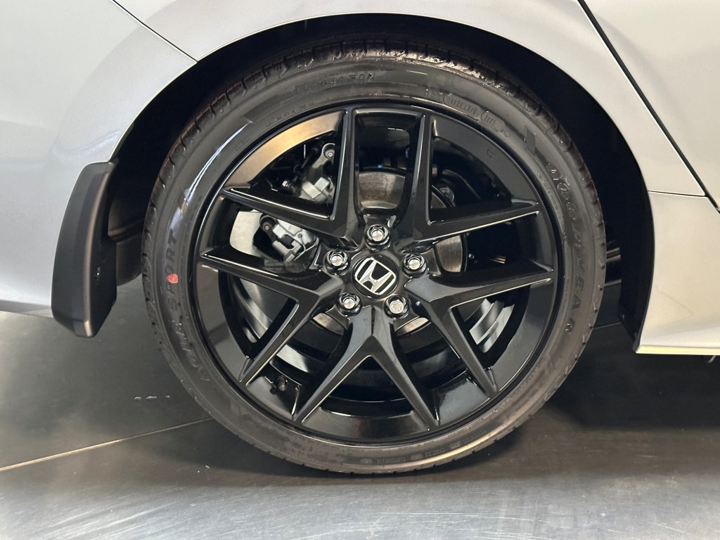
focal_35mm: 48
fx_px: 998
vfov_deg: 30.3
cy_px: 270
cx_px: 360
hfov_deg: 39.7
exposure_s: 1/24
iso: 640
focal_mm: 6.86
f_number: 1.78
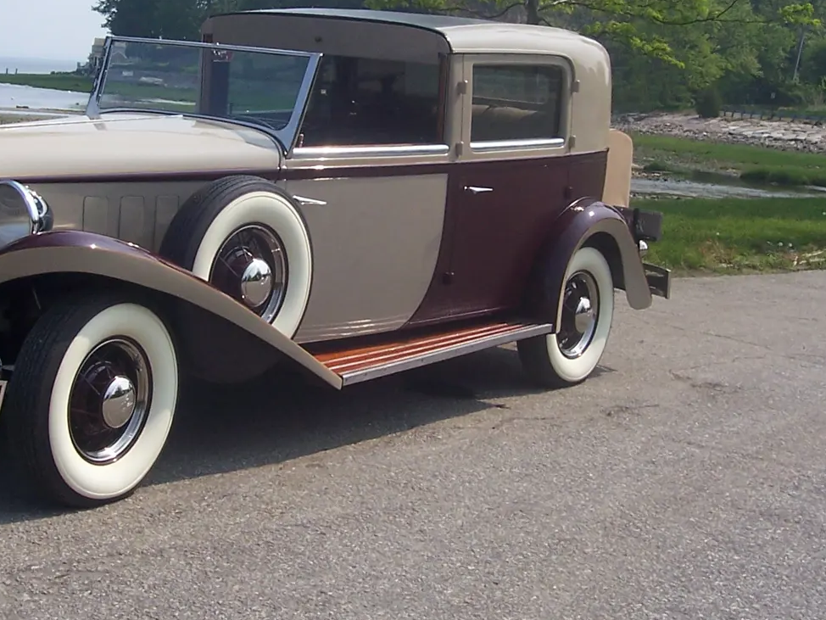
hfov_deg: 28.9
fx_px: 1599
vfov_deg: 21.8
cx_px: 319
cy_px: 202
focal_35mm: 67
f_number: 5.6
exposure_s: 1/750
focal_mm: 5.6
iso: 80
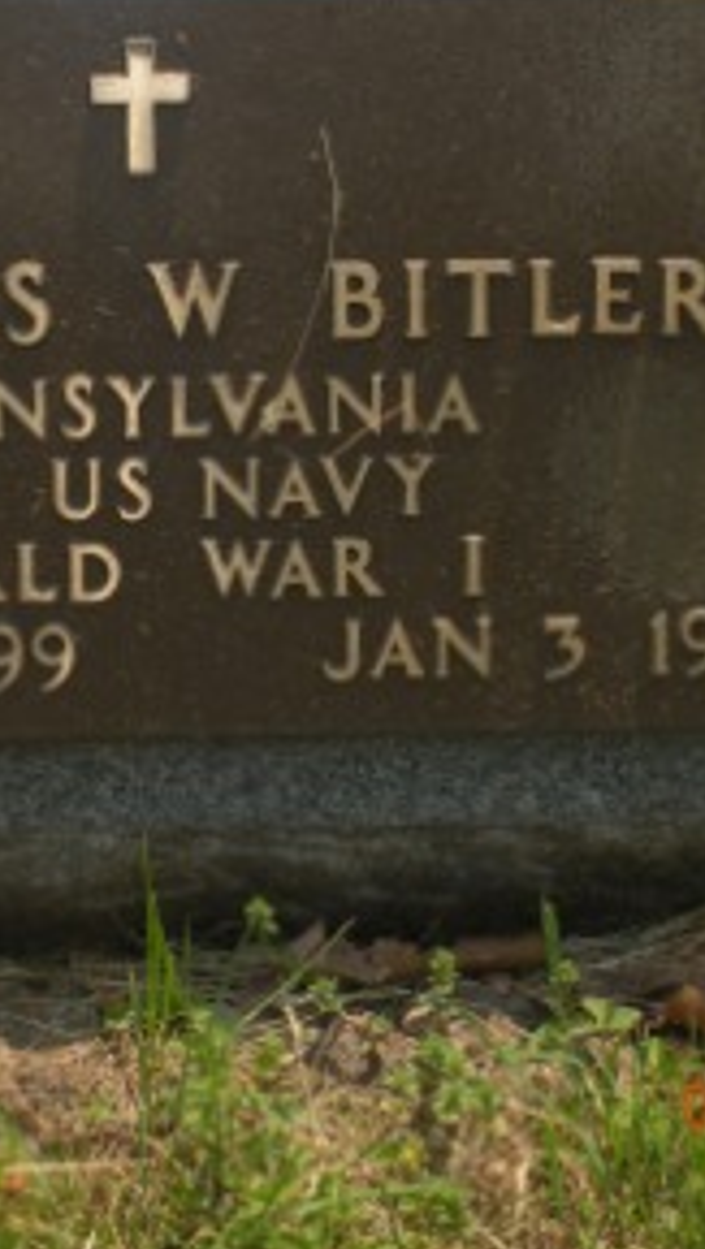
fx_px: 3582
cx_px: 130
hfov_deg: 11.2
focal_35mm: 108
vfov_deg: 19.8
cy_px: 532
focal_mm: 11.2
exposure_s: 1/306
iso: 64
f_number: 4.6
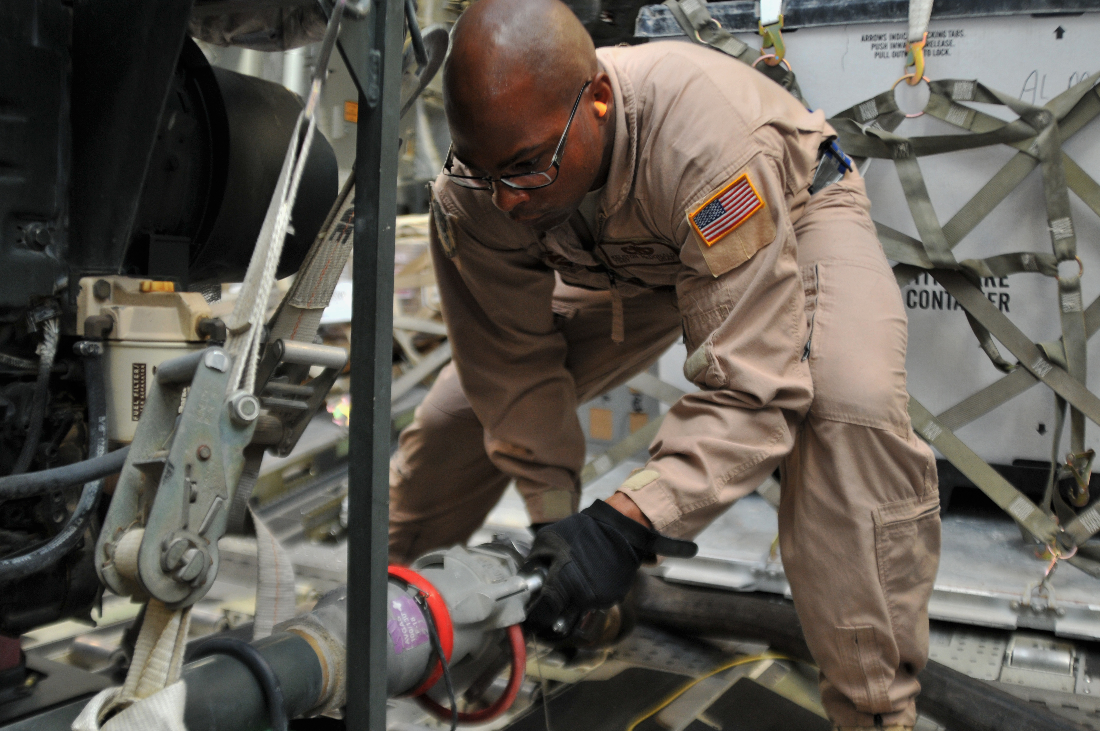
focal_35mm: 36
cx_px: 550
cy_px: 366
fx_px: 1099
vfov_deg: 36.8
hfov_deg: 53.2
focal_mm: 24
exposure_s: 1/80
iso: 500
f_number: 2.8
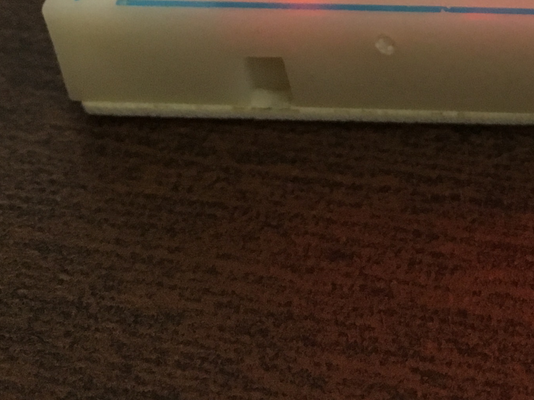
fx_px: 1327
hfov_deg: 21.4
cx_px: 612
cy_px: -186
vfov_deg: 15.9
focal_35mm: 86
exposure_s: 1/30
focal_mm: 4.15
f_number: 2.2
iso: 160
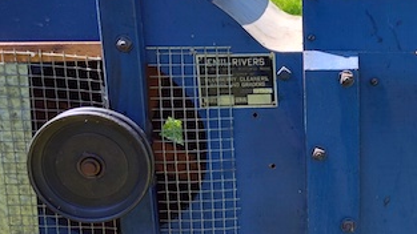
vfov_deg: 18.8
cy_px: 126
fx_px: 708
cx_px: 425
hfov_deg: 30.3
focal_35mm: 64
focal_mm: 5.56
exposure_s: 1/462
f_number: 1.8
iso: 100
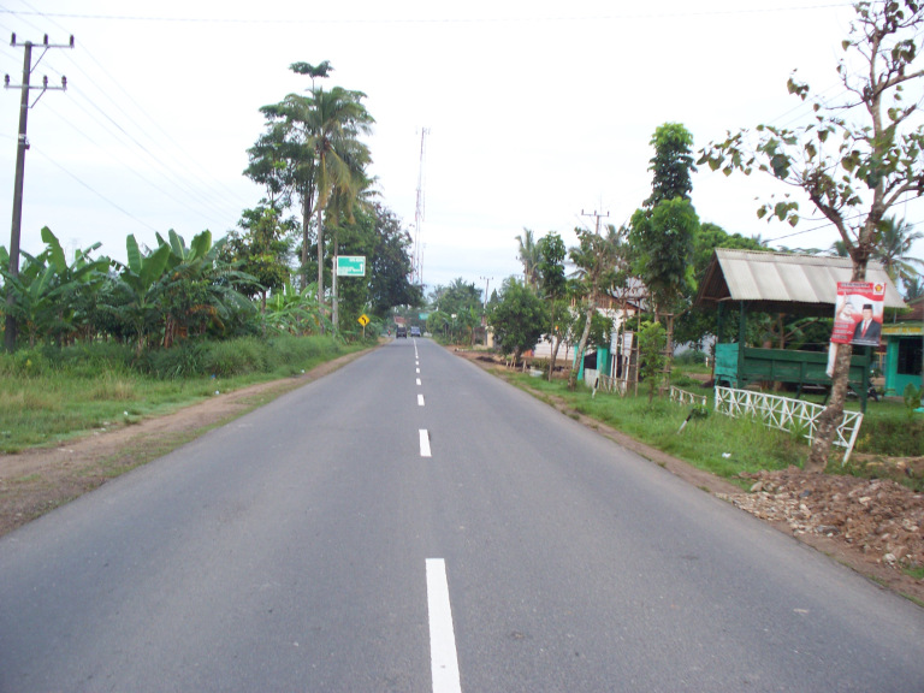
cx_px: 462
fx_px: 961
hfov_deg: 51.4
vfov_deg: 39.7
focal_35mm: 36
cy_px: 346
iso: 160
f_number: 2.8
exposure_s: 1/60
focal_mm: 7.54
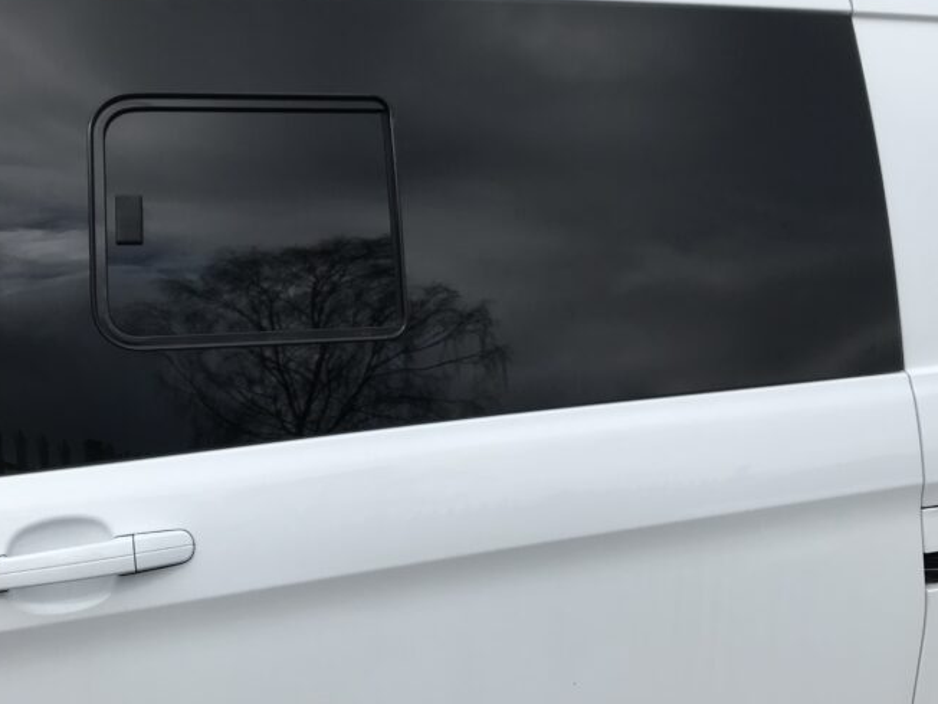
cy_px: 278
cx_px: 468
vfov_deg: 32.8
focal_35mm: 44
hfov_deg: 42.9
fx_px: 1192
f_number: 1.8
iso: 20
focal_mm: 3.99
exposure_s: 1/2083
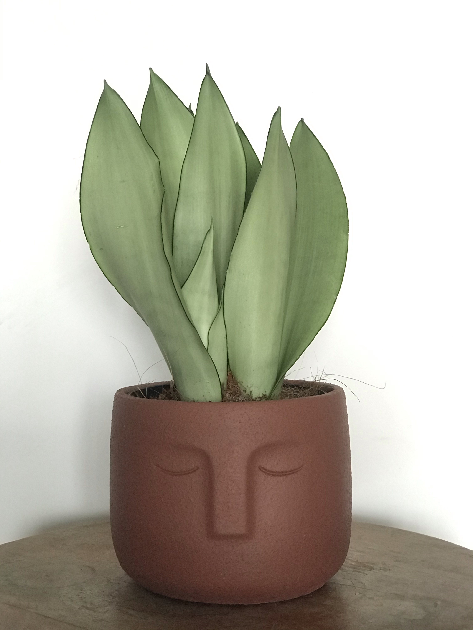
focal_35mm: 57
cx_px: 236
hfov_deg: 25.7
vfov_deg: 33.8
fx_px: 1038
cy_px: 315
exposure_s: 1/50
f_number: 2.8
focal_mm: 6.6
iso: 200
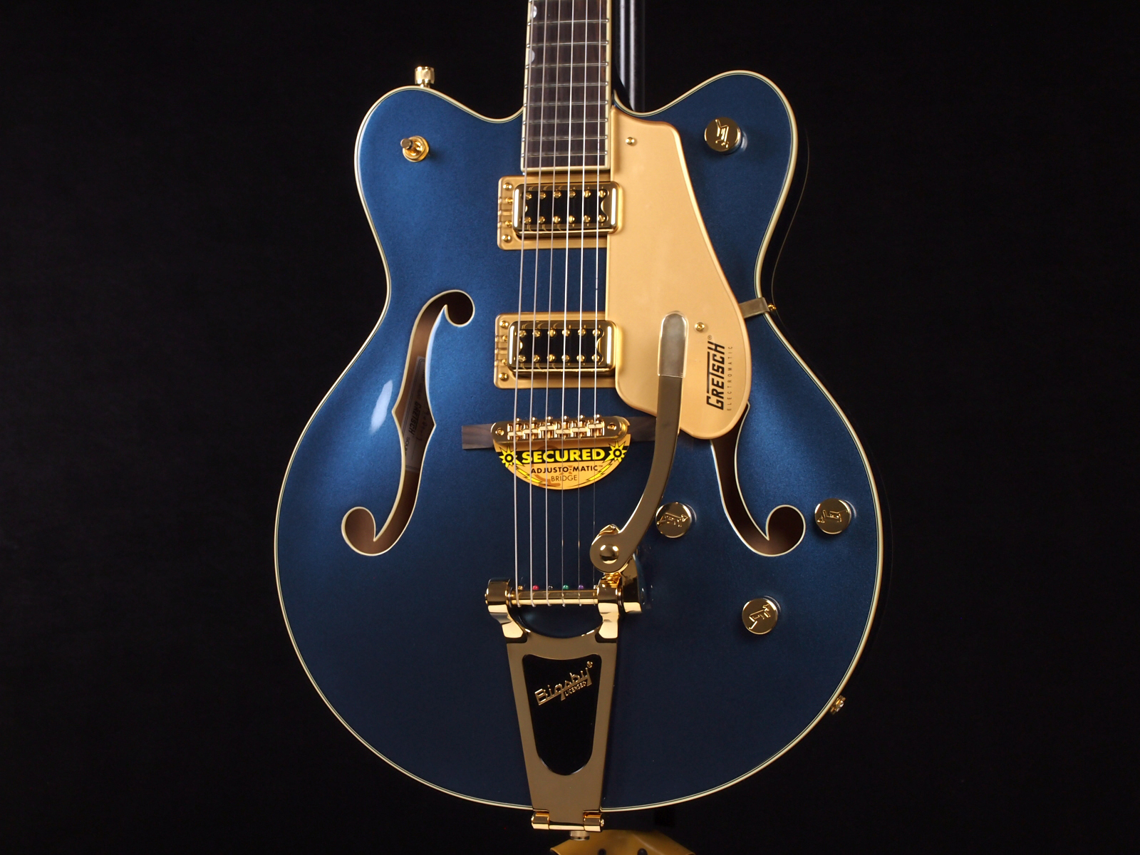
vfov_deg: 18.9
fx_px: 2569
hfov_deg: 25.0
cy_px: 428
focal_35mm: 78
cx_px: 570
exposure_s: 1/3
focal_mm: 39
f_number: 11
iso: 200
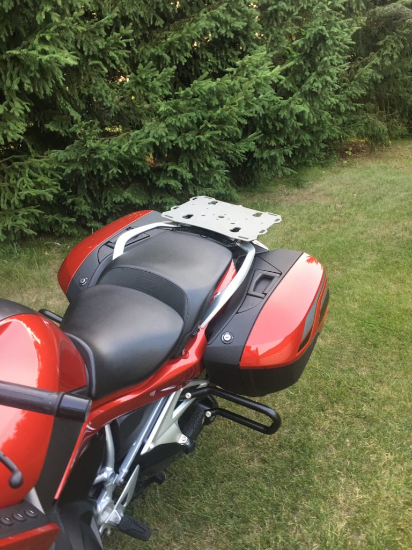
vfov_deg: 61.7
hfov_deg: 48.2
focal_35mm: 29
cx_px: 206
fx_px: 460
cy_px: 275
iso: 32
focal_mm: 4.15
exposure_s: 1/15
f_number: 2.2
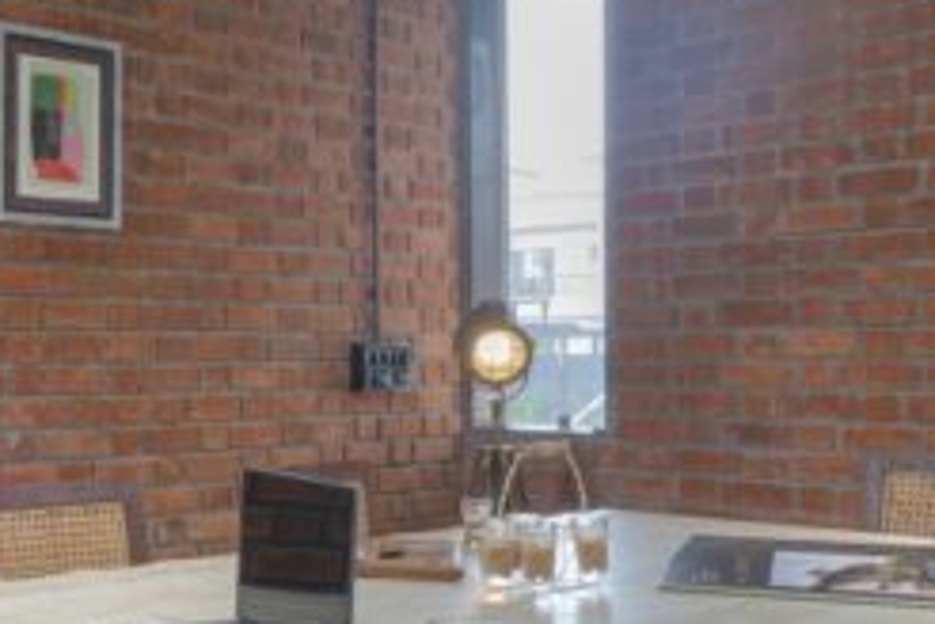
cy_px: 472
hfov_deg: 36.4
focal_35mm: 52
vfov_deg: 25.7
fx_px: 1350
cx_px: 137
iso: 100
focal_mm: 16
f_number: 9
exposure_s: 1/2.5
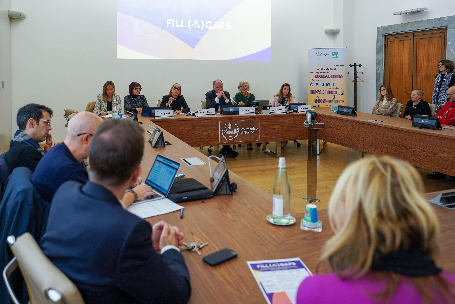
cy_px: 152
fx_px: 354
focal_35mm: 28
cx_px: 228
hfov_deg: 65.5
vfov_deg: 46.4
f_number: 2.8
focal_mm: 28
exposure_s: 1/100
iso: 640
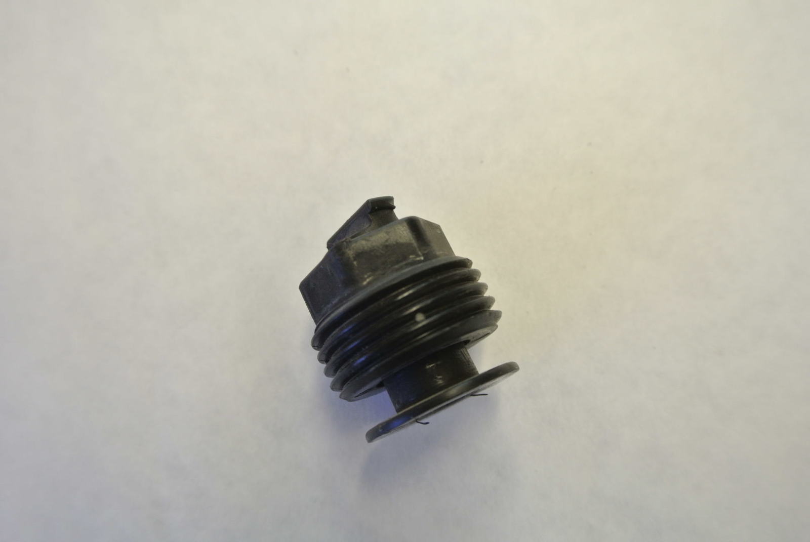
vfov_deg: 41.2
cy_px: 271
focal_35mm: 32
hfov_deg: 58.7
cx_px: 405
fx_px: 721
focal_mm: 12.2
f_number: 3.8
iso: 400
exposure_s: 1/60
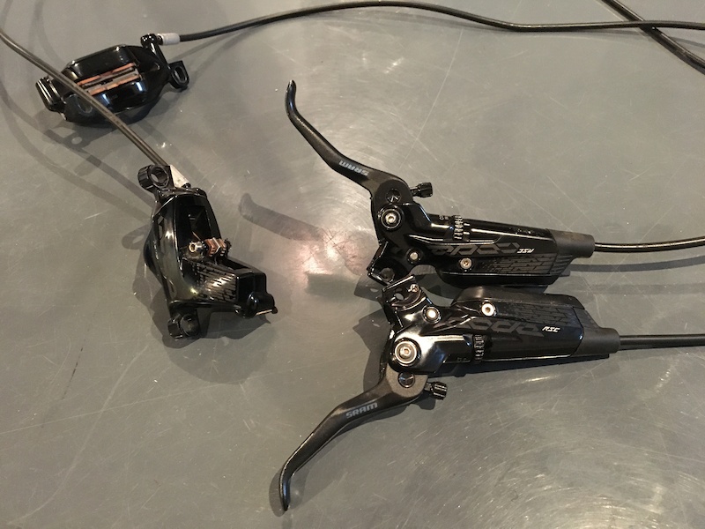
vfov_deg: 48.2
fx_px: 591
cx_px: 352
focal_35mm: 29
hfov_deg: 61.7
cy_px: 264
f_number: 2.2
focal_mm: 4.15
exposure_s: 1/15
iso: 500
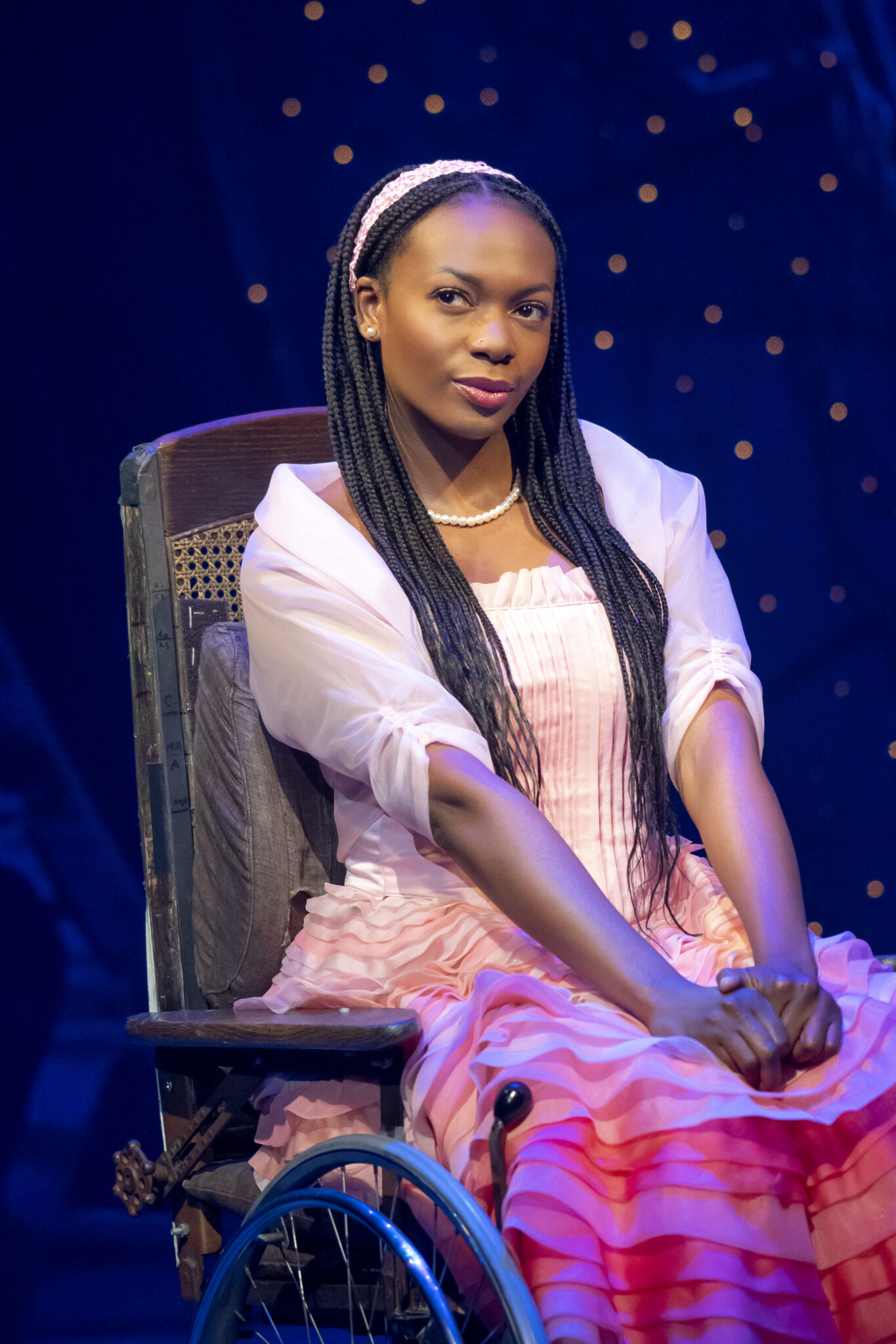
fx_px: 8438
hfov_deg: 6.1
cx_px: 448
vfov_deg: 9.1
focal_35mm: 226
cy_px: 672
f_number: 4
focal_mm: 151
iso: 4000
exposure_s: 1/400
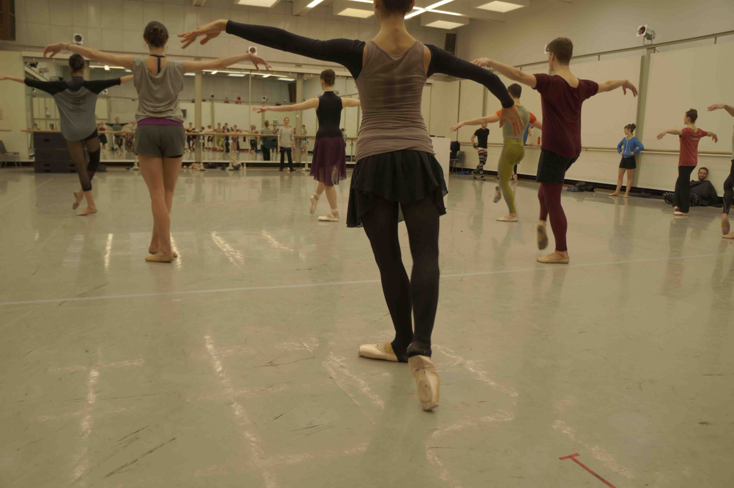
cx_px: 367
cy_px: 244
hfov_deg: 67.4
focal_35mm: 27
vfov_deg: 47.8
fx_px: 550
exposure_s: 1/60
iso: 200
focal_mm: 18
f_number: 3.5
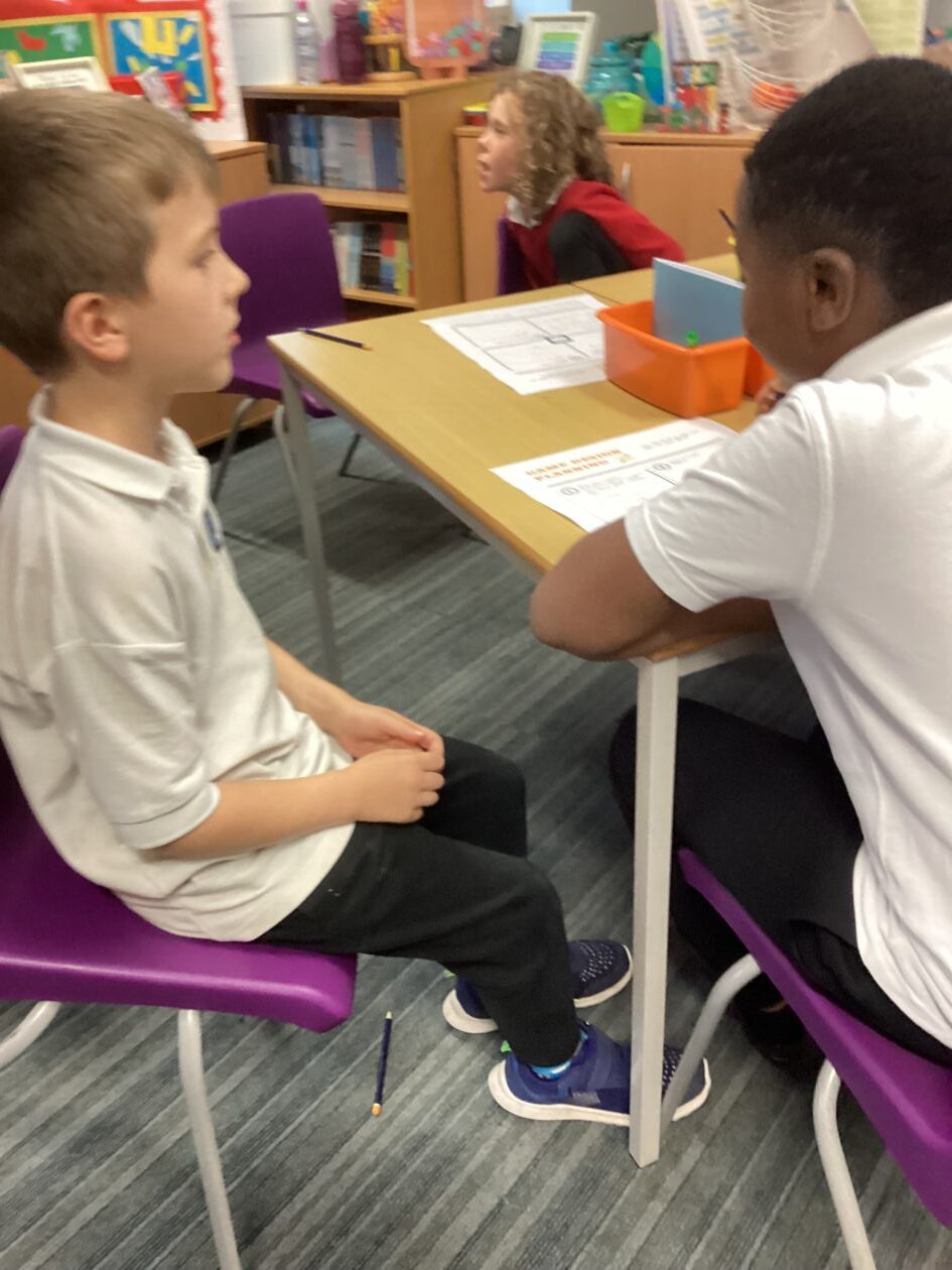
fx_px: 1137
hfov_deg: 45.4
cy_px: 635
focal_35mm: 31
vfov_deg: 58.4
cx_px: 476
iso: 250
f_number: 2.4
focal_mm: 3.3
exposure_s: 1/40
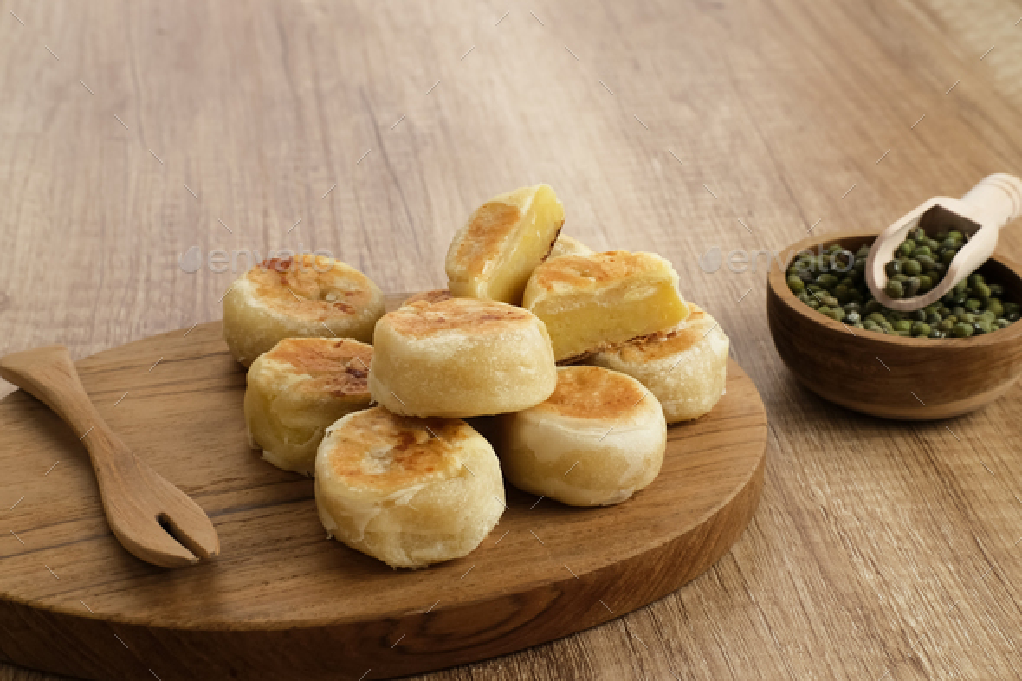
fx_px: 1504
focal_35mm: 53
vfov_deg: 25.5
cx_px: 511
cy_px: 340
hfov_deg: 37.5
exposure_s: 1/100
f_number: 11
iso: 320
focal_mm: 35
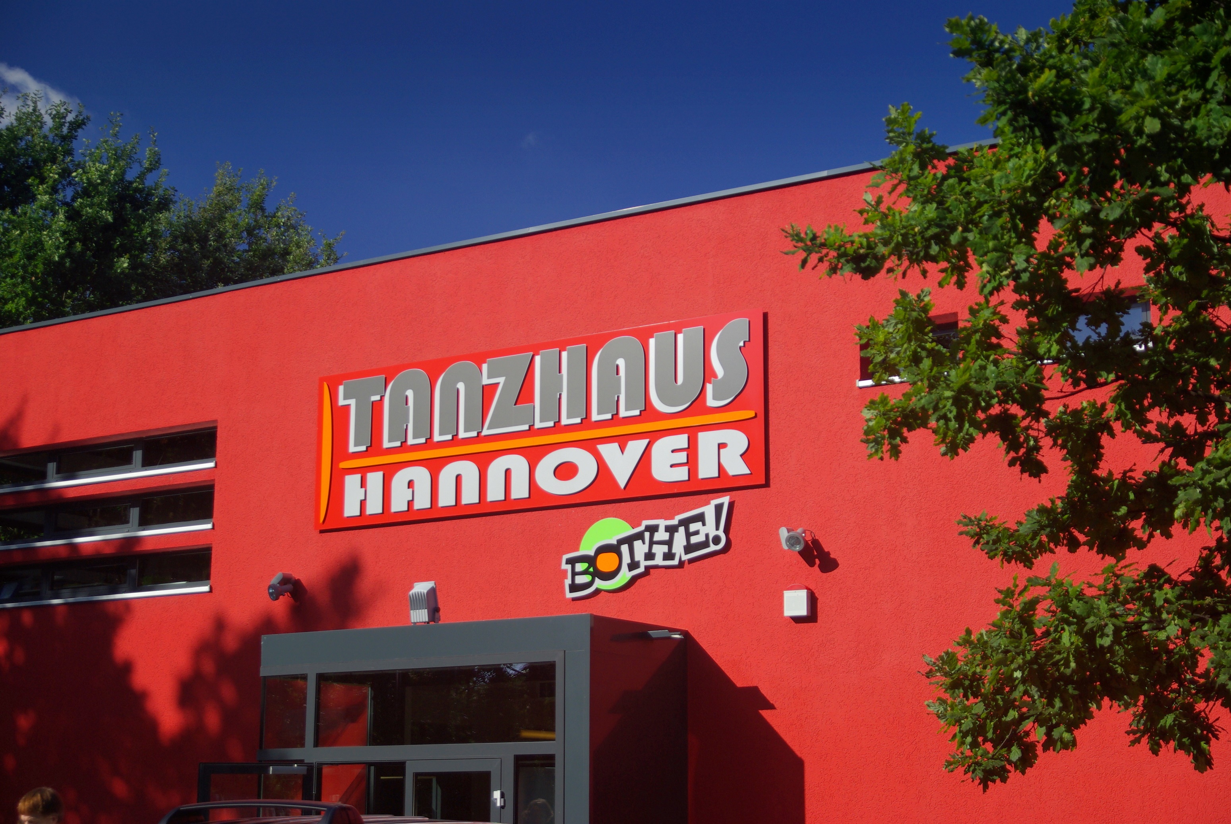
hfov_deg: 35.9
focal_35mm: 56
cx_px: 616
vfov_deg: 24.5
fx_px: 1900
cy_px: 412
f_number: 4
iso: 100
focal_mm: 37
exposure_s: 1/350
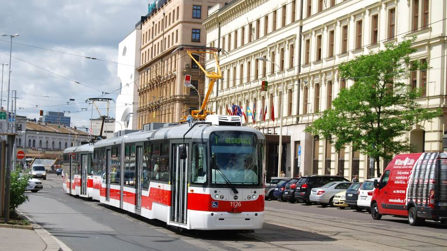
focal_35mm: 76
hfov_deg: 27.9
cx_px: 224
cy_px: 141
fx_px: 901
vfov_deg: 15.9
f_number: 9
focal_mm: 48
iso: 100
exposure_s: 1/320
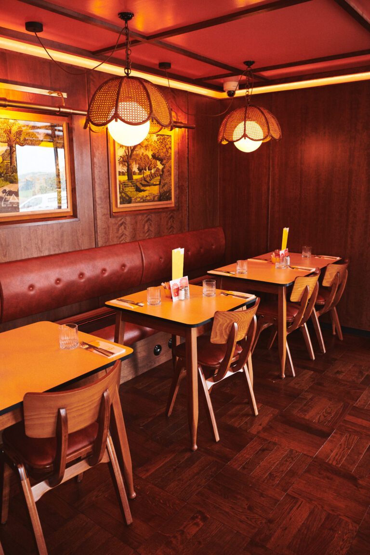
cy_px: 278
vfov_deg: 63.7
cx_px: 185
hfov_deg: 45.0
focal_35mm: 29
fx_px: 447
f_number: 5
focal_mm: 29
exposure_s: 1/15
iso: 500
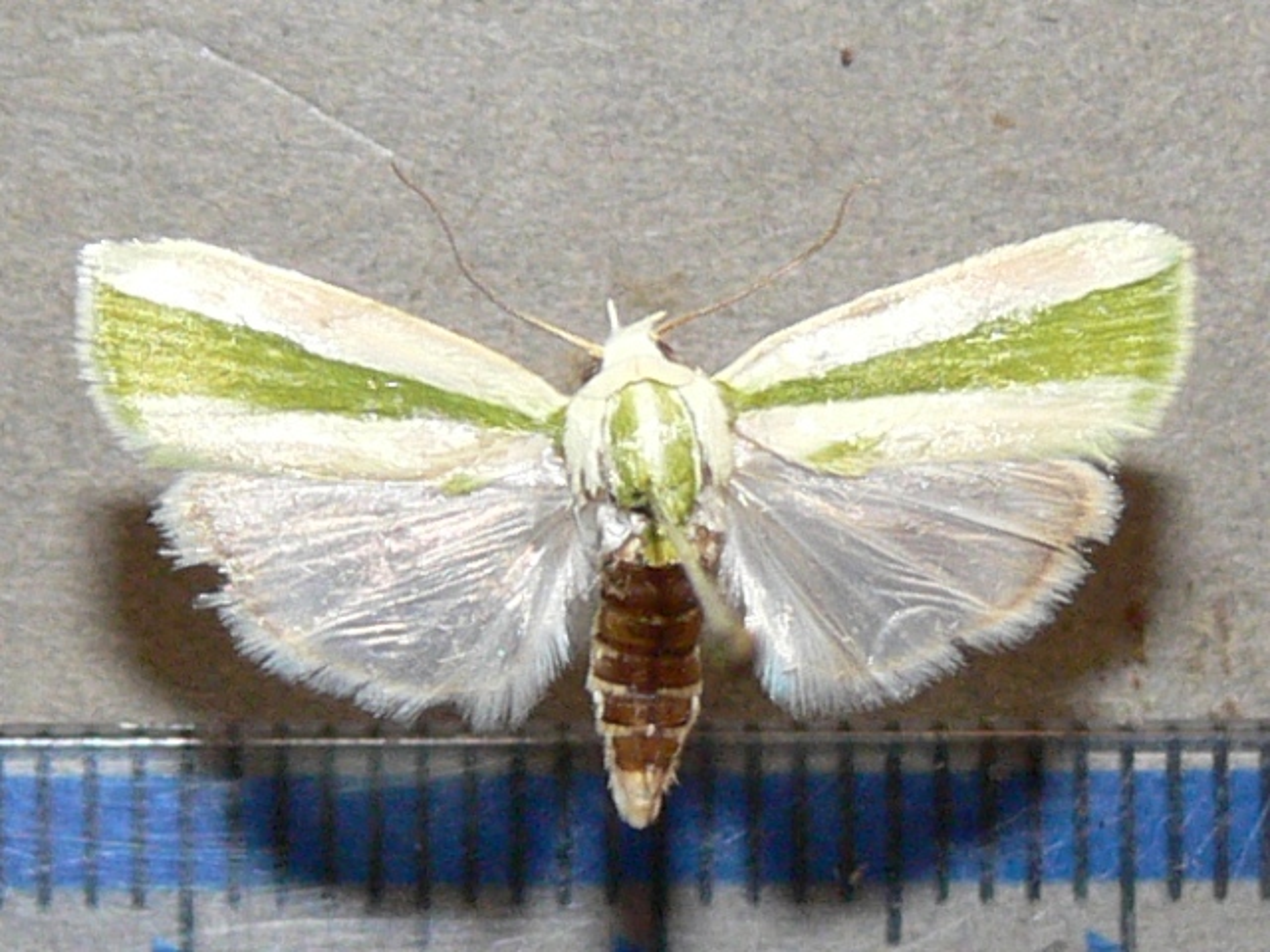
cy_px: 476
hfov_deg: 43.9
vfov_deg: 33.6
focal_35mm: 43
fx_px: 1578
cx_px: 635
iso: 100
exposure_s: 1/30
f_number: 4
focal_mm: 9
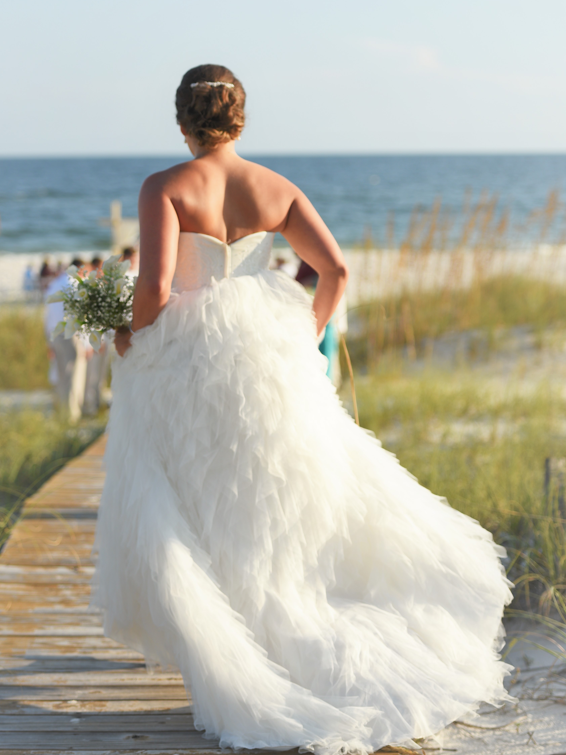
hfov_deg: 17.4
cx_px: 254
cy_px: 378
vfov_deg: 23.0
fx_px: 1853
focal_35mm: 85
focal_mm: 70
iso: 100
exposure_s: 1/1600
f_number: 2.8
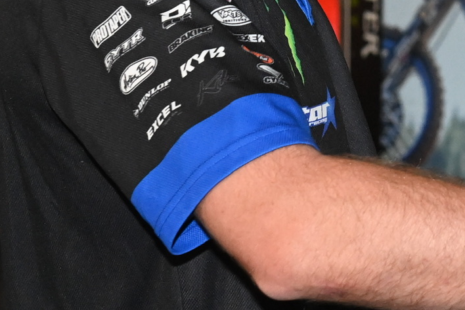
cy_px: -121
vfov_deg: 6.0
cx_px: 584
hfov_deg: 8.9
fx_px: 2945
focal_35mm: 228
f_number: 5.6
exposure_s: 1/160
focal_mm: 70
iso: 8000
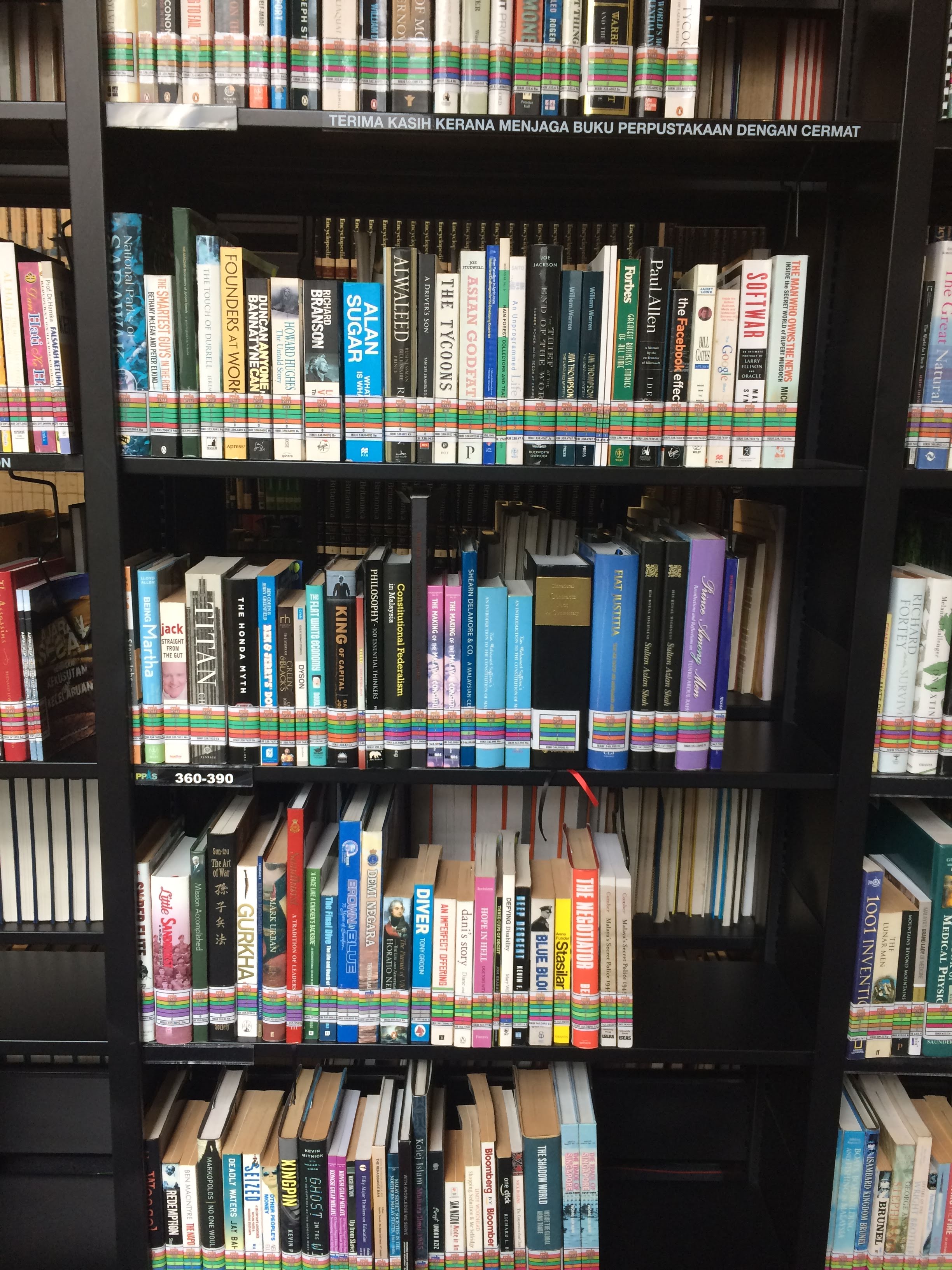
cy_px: 635
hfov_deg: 48.2
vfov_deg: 61.7
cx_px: 476
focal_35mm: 29
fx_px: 1063
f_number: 2.2
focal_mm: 4.15
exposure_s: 1/33
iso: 50
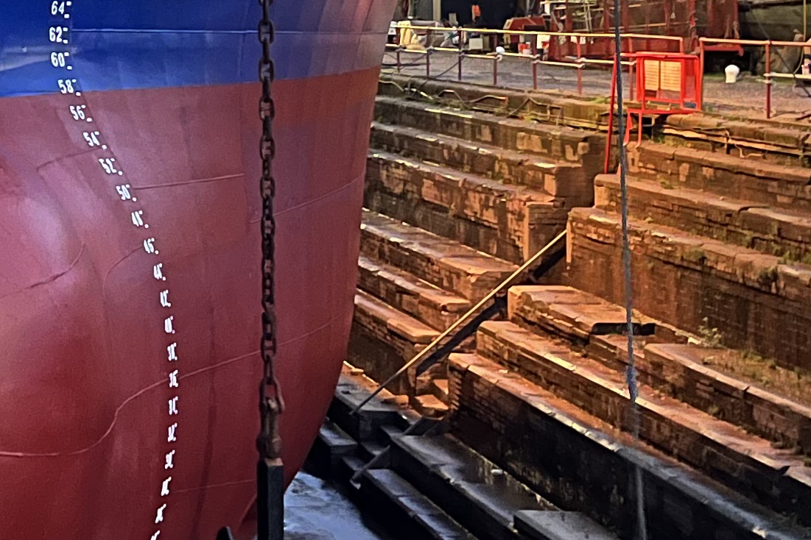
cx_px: -82
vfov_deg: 13.5
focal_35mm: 99
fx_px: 2230
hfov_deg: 19.7
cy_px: -70
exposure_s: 1/9
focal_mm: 5.1
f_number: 1.6
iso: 1250
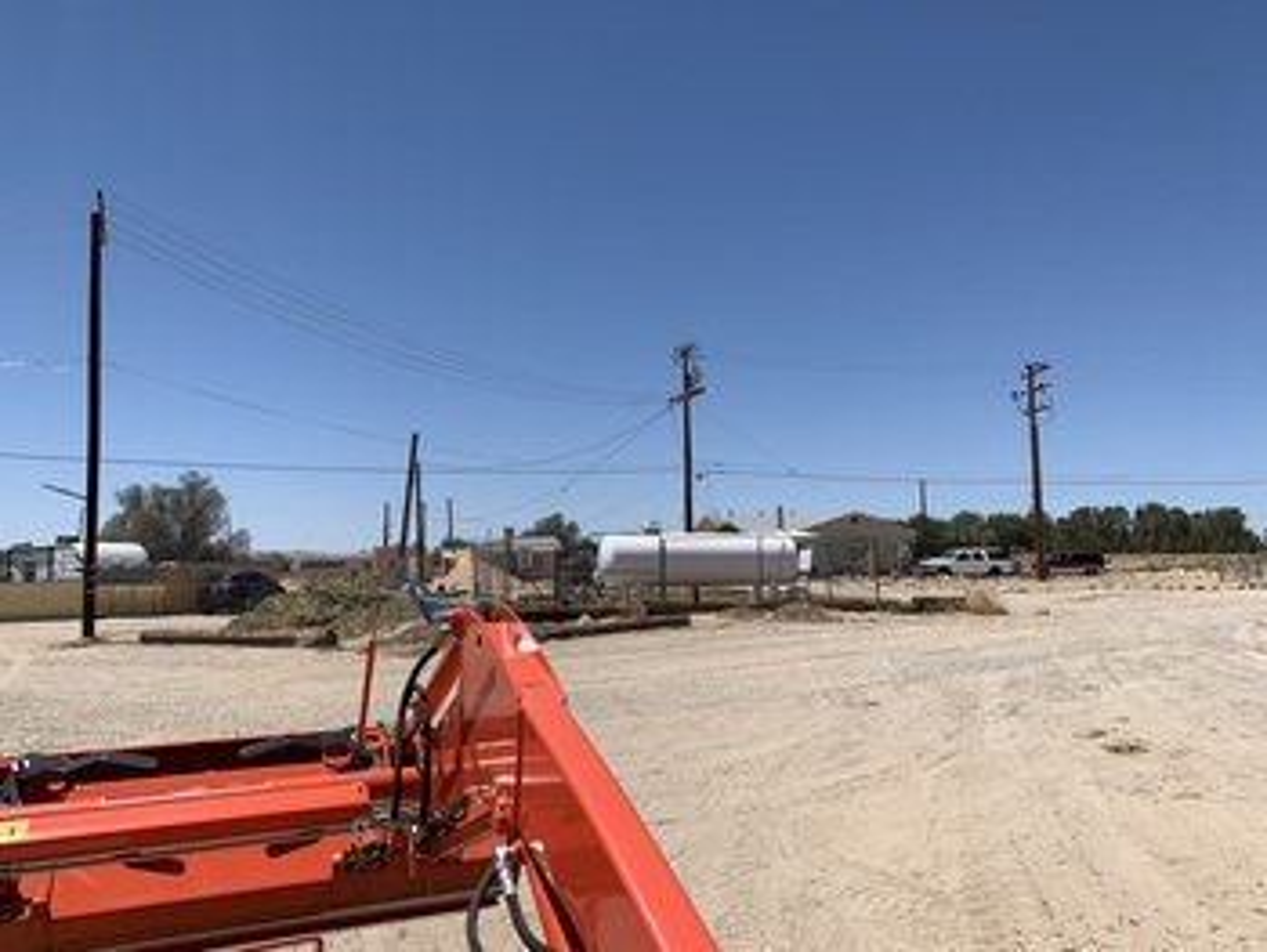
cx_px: 634
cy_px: 476
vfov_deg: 53.1
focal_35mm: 26
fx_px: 952
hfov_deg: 67.3
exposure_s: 1/3788
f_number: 1.8
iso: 25
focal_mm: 4.25
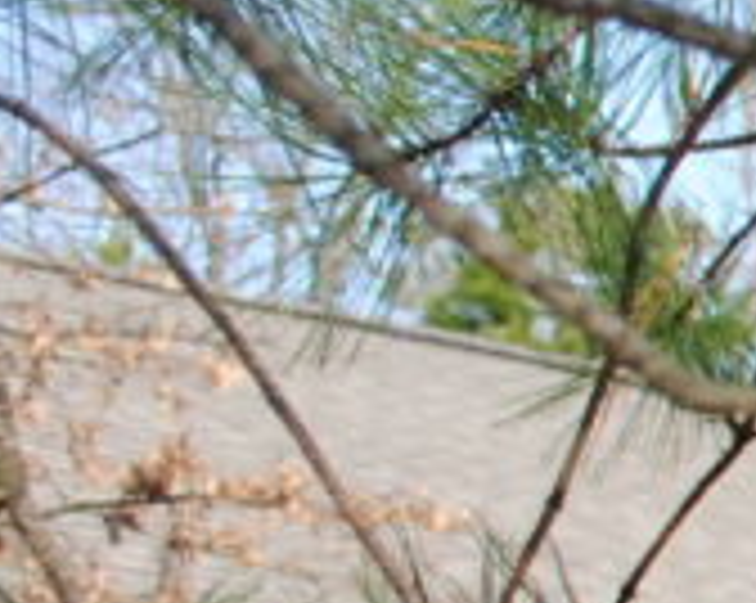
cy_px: 560
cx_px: 2228
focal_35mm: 155
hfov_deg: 9.7
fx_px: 3464
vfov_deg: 9.9
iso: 100
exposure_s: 1/160
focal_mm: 18
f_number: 6.3
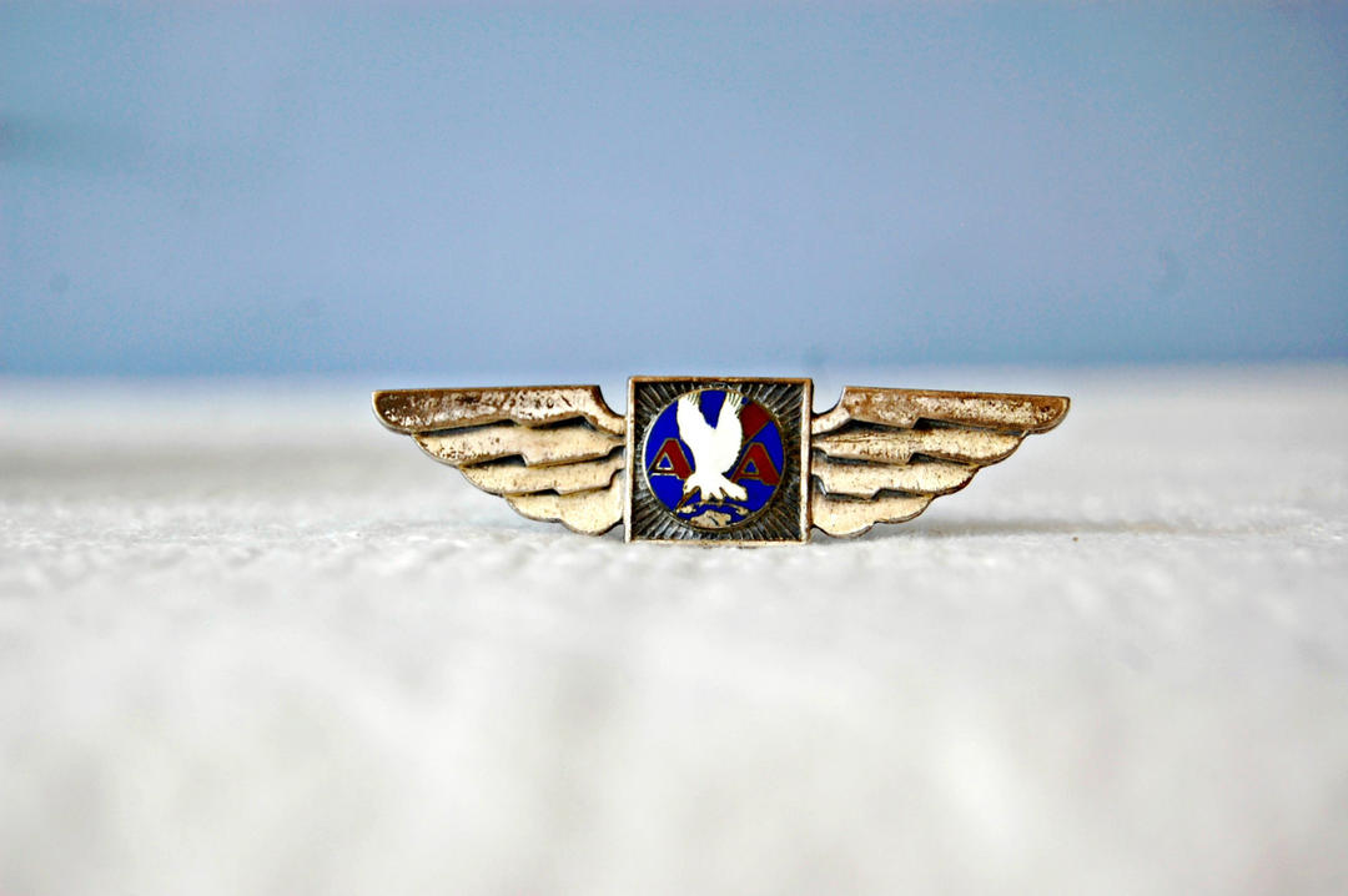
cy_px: 448
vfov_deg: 16.5
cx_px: 674
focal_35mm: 82
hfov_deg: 24.6
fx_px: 3086
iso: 560
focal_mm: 55
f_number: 5.6
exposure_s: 1/30
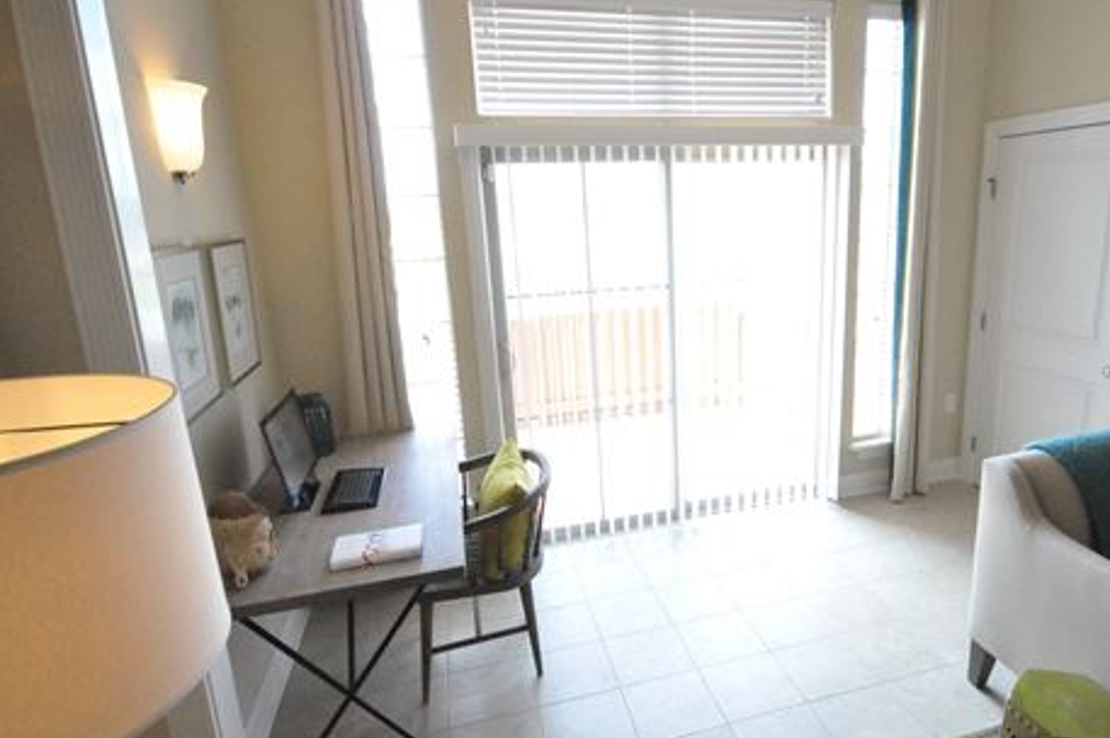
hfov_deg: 80.5
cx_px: 653
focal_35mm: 21
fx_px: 647
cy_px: 370
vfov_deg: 59.4
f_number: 4
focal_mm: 10
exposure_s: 1/800
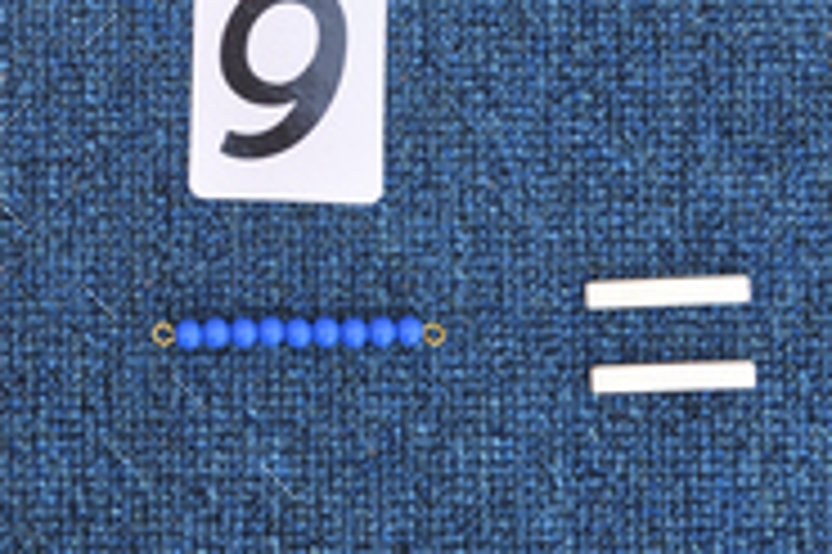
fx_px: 3025
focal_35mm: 131
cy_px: -300
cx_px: -58
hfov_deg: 15.3
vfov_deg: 10.1
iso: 320
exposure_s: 1/250
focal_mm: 27
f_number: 4.5
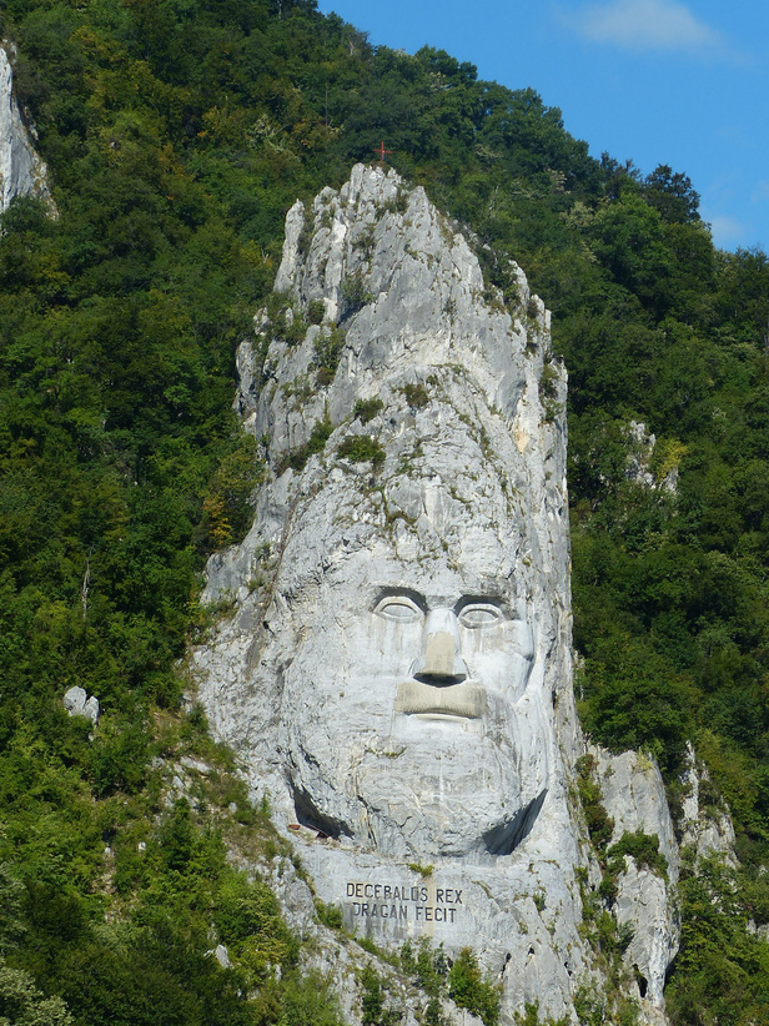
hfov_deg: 9.1
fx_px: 4831
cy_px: 530
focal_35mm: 163
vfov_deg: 12.1
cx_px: 433
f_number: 4
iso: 100
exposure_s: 1/1000
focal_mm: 22.2
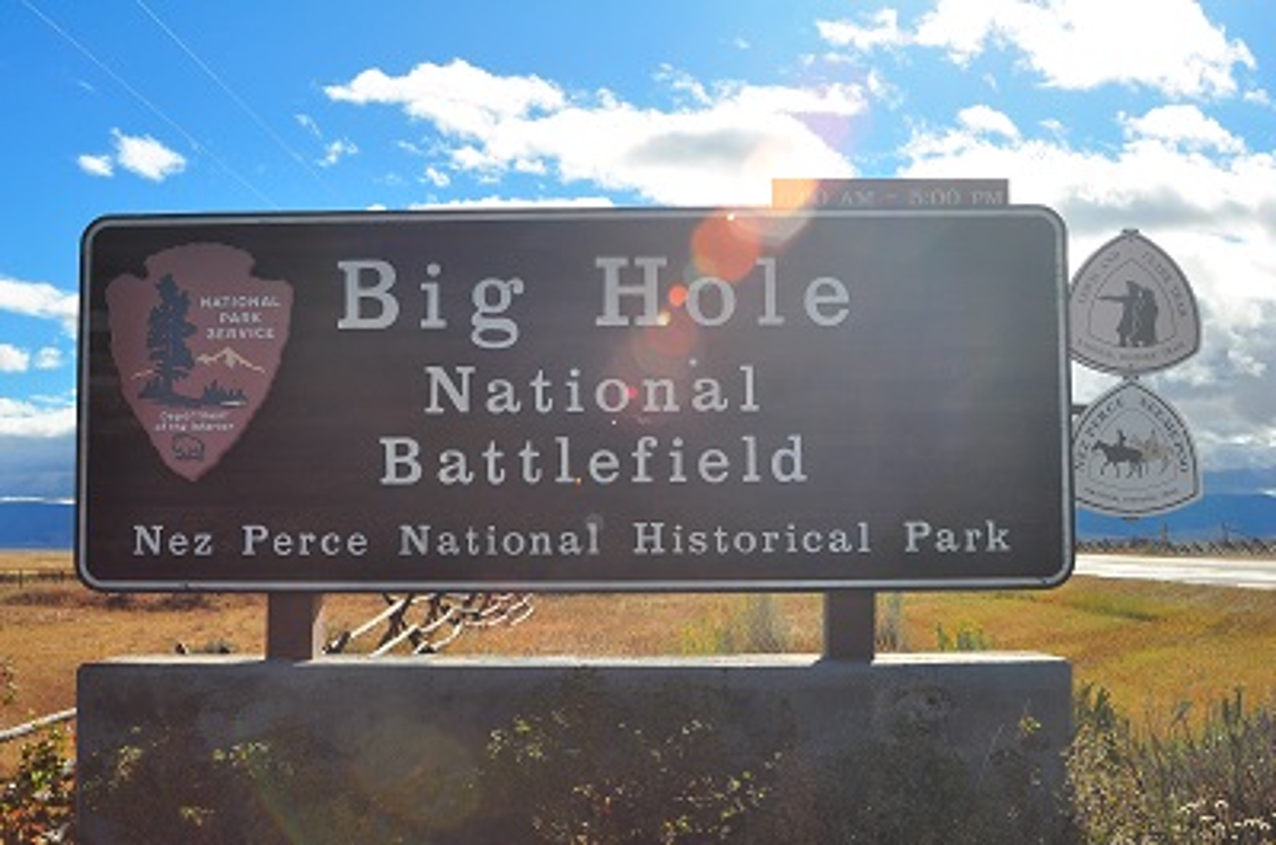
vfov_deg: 31.8
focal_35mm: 42
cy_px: 422
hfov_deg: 46.5
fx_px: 1486
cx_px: 638
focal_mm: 28
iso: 200
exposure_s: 1/400
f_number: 10
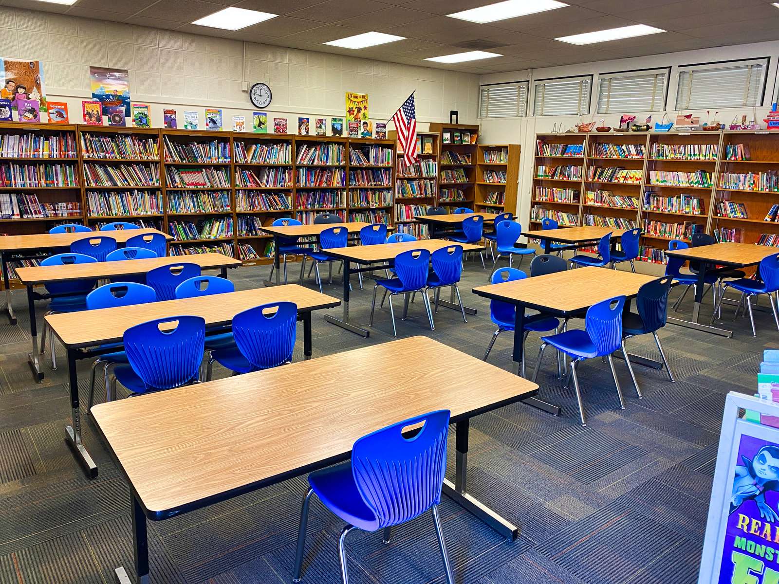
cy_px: 292
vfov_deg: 53.1
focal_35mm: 26
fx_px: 585
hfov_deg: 67.3
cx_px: 390
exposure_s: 1/60
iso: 125
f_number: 1.8
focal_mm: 4.25
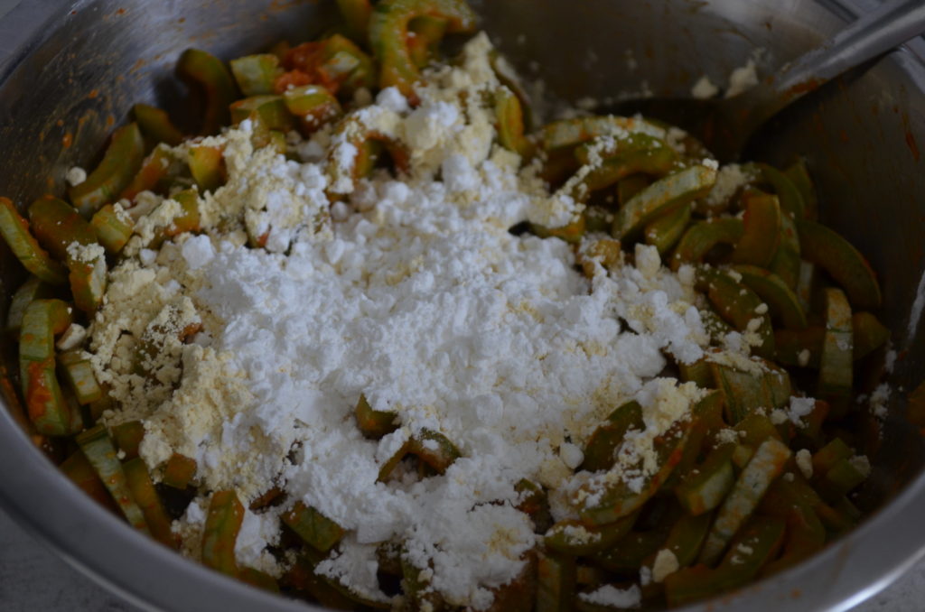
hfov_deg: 29.3
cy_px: 306
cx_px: 462
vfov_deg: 19.6
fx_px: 1769
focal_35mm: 69
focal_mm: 46
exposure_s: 1/60
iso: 640
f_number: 5.3
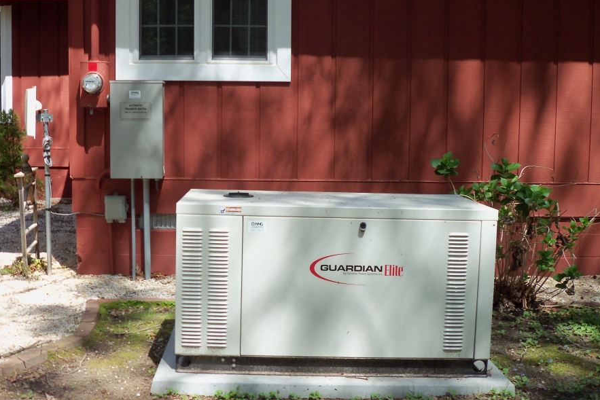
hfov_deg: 47.3
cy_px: 172
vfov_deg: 32.6
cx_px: 260
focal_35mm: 41
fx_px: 683
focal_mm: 5.7
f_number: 2.9
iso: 80
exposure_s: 1/320
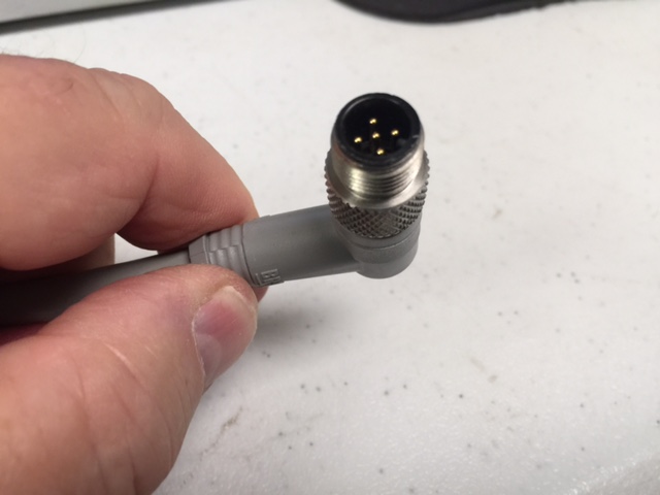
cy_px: 248
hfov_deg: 61.7
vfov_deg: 48.2
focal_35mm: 29
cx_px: 330
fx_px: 553
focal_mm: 4.15
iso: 50
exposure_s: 1/30
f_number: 2.2
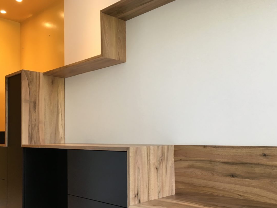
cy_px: 125
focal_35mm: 36
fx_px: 288
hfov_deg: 51.2
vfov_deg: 39.5
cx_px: 121
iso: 50
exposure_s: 1/33
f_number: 2.2
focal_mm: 4.15
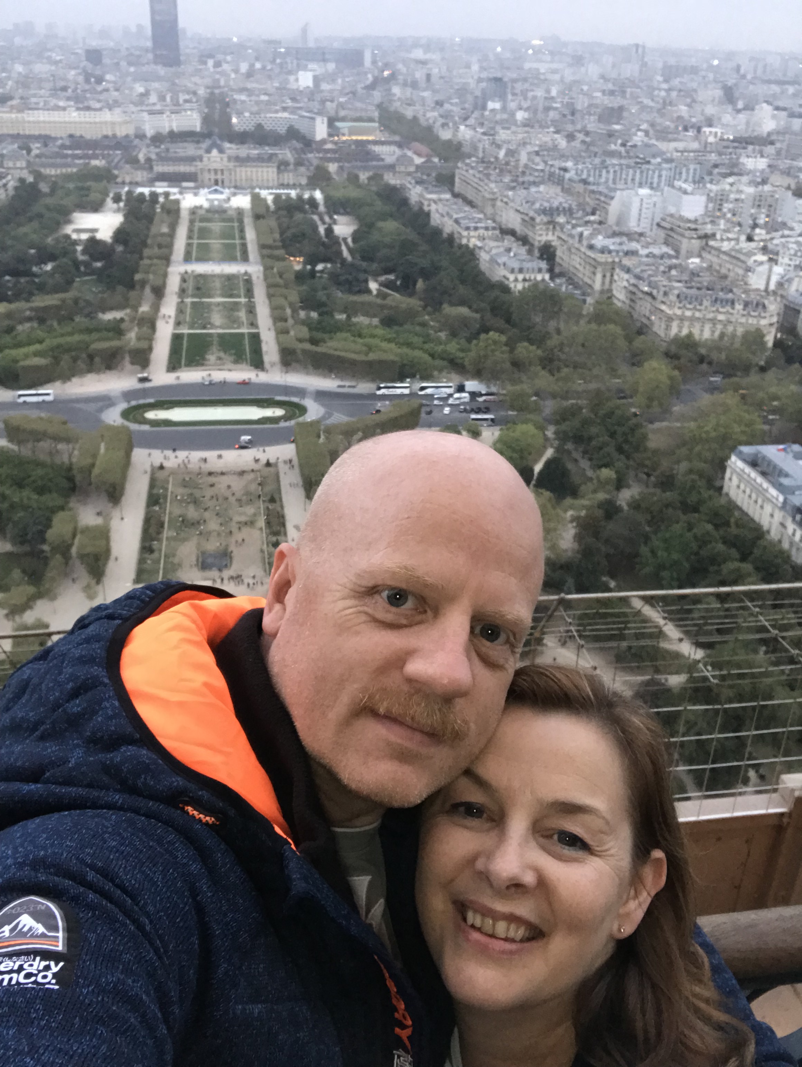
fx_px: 987
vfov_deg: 56.8
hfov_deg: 44.2
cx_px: 401
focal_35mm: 32
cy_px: 534
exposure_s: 1/20
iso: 125
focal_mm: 2.87
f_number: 2.2
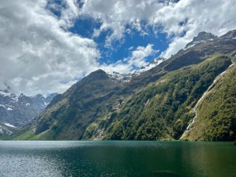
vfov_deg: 56.8
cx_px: 118
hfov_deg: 71.6
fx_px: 164
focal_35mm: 24
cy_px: 88
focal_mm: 6.86
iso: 80
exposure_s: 1/13699
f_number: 1.78
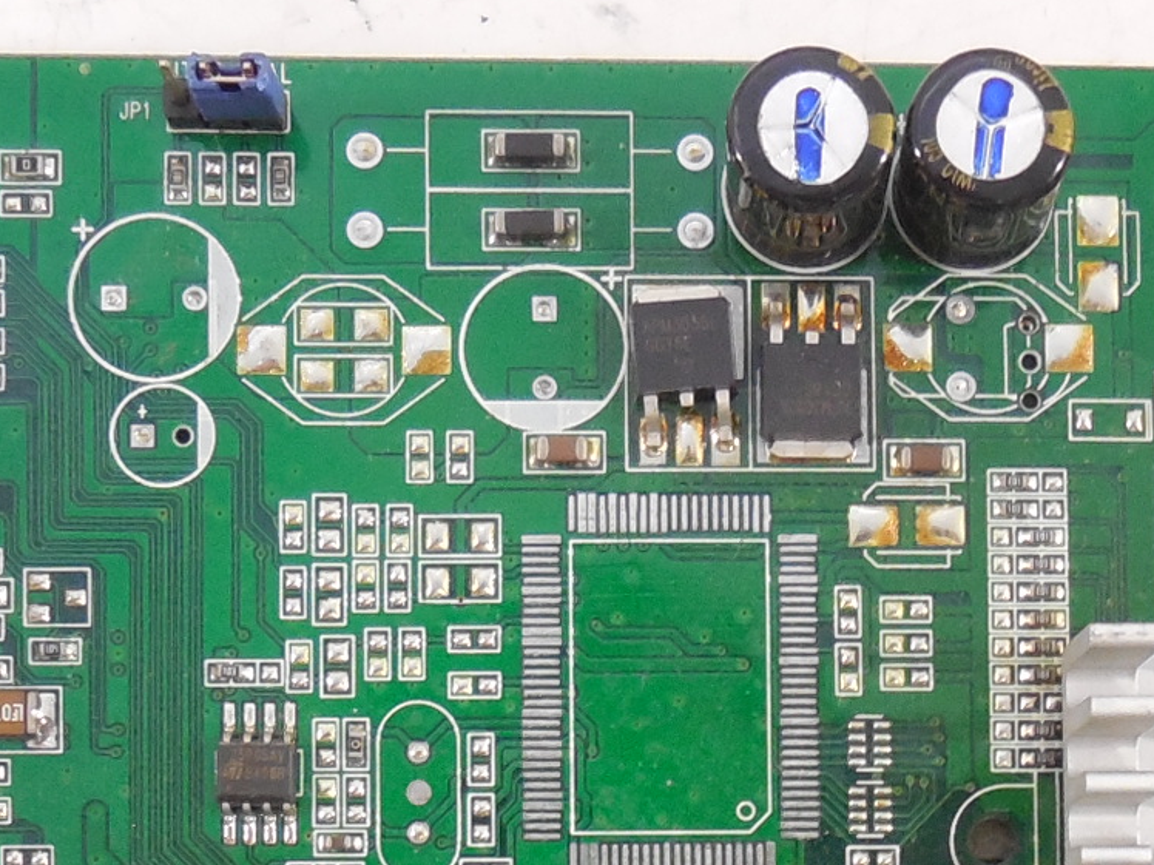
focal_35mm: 79
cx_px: 872
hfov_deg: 24.4
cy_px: 958
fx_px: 2634
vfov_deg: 18.0
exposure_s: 1/30
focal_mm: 4.6
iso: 360
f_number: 3.5
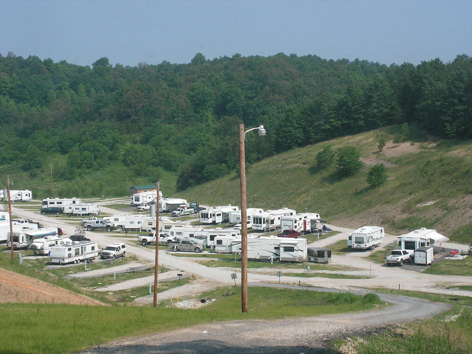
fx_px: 859
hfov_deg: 30.7
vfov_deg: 23.3
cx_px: 236
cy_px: 177
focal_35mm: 63
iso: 50
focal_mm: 10.6
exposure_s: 1/320
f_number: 4.8
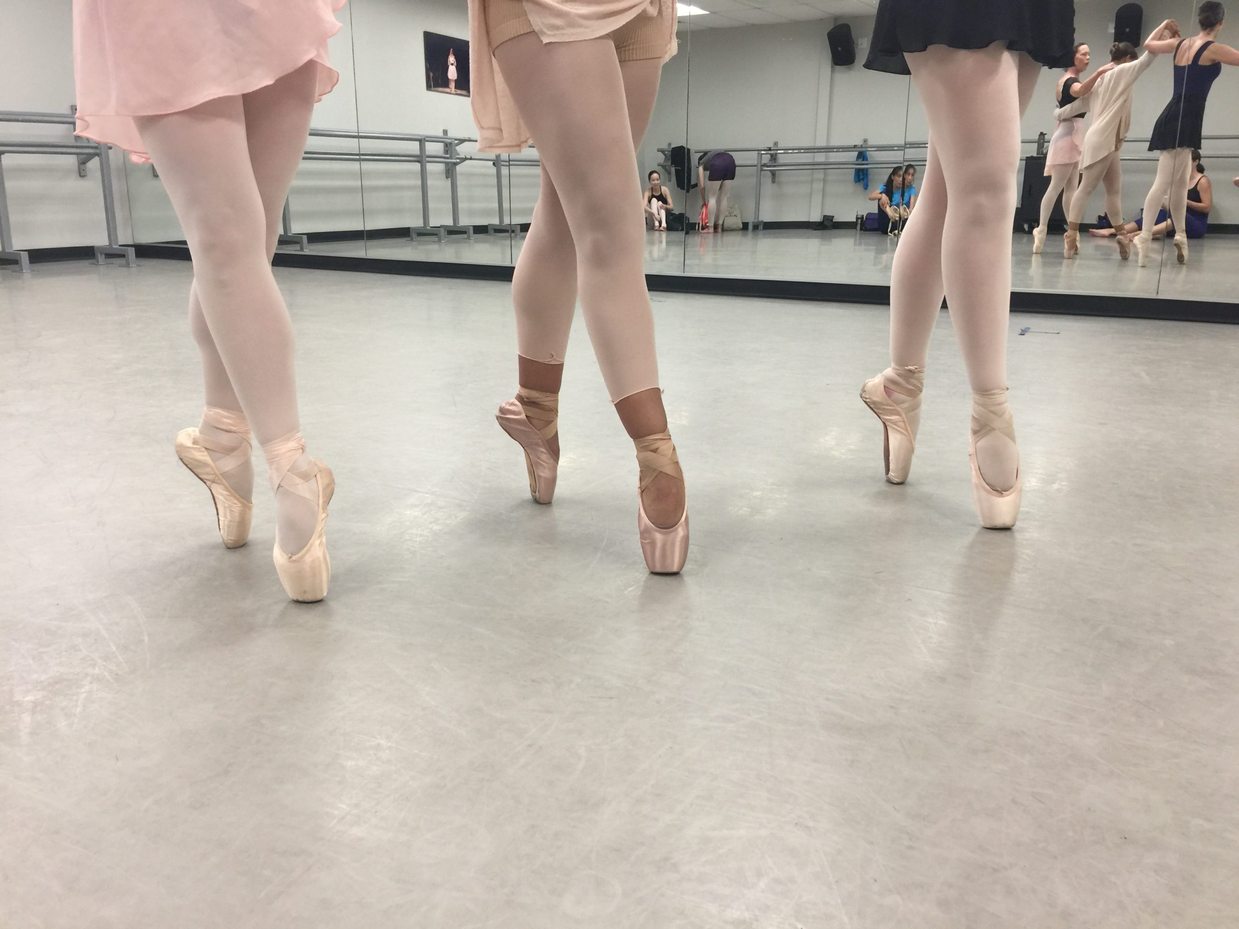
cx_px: 620
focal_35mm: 29
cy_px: 464
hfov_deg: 61.7
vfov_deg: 48.2
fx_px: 1038
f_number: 2.2
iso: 40
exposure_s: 1/15
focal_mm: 4.15
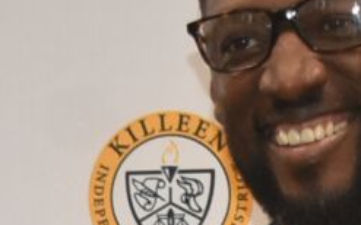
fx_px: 4287
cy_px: 616
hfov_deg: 4.8
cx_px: 347
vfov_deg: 3.0
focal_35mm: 436
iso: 1600
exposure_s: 1/60
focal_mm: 40
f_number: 5
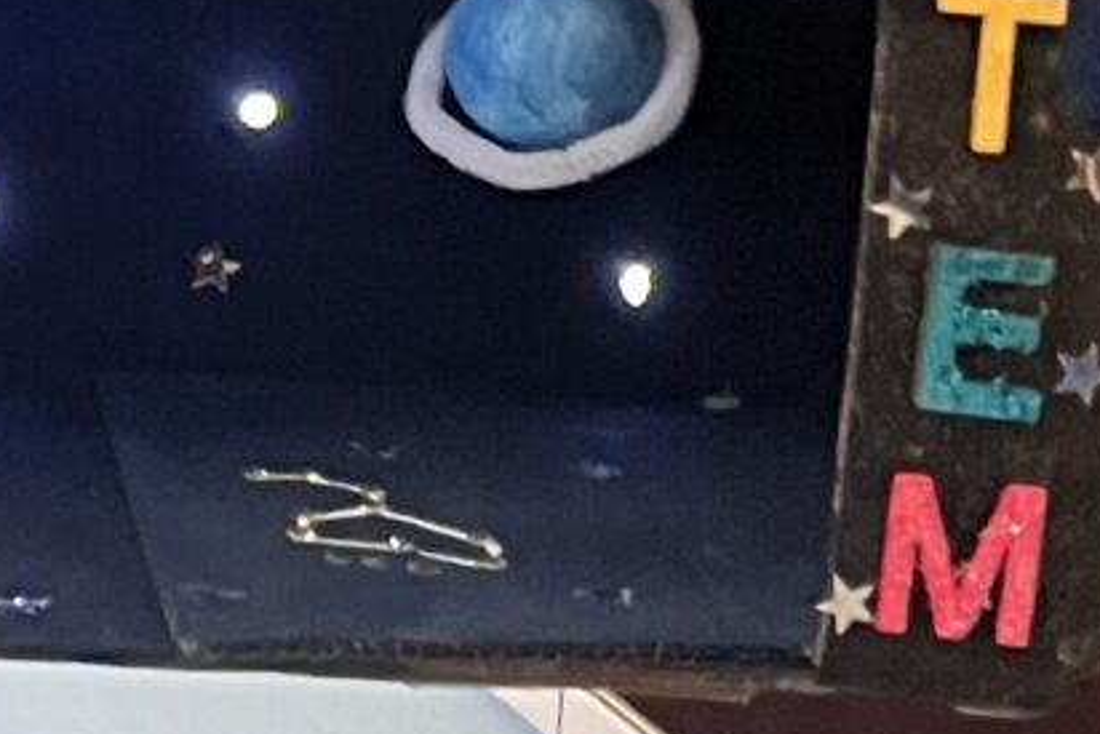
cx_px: -761
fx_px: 5135
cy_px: -593
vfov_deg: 7.9
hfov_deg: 11.5
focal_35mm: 168
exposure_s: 1/50
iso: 80
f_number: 1.6
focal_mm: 5.1
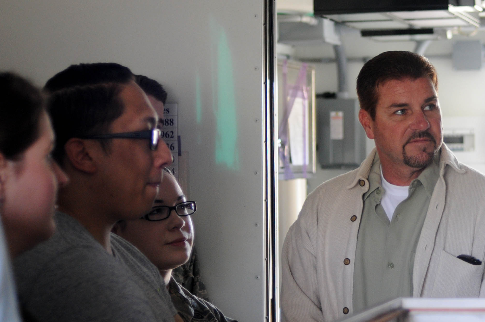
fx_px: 1127
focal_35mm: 84
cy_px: 140
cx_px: 372
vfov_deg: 16.3
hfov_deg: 24.0
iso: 640
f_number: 5.6
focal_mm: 35
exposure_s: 1/125
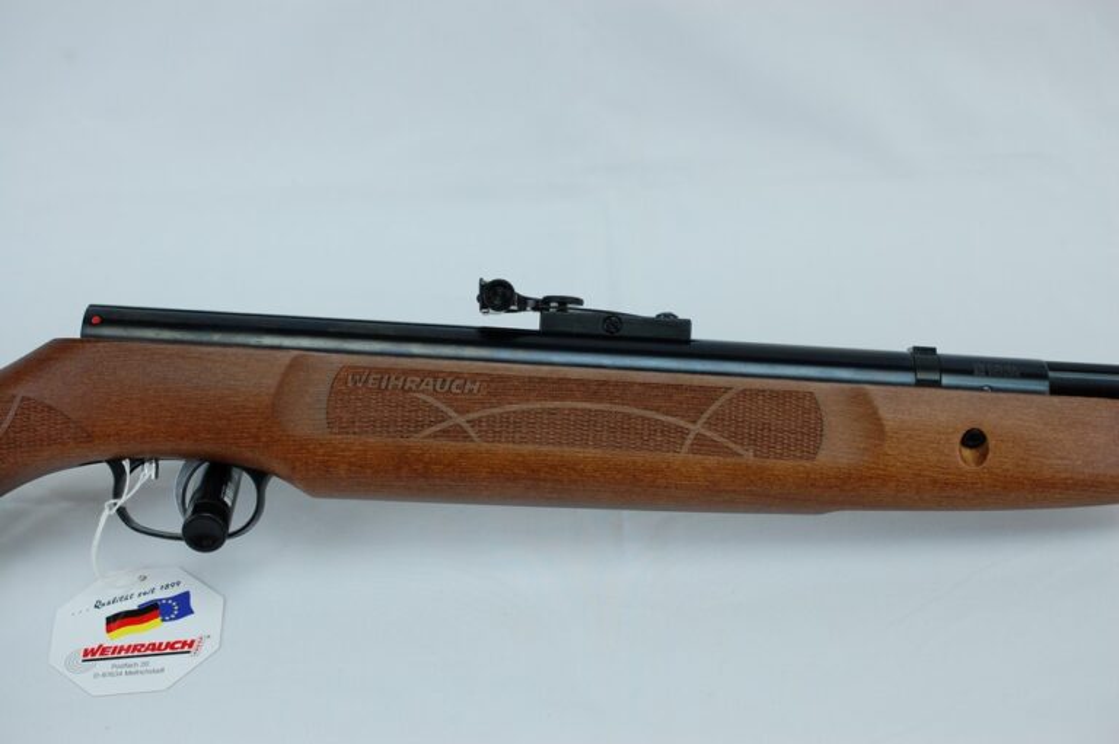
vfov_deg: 22.6
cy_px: 372
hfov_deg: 33.4
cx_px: 560
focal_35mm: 60
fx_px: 1864
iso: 400
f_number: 5
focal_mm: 40
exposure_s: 1/100
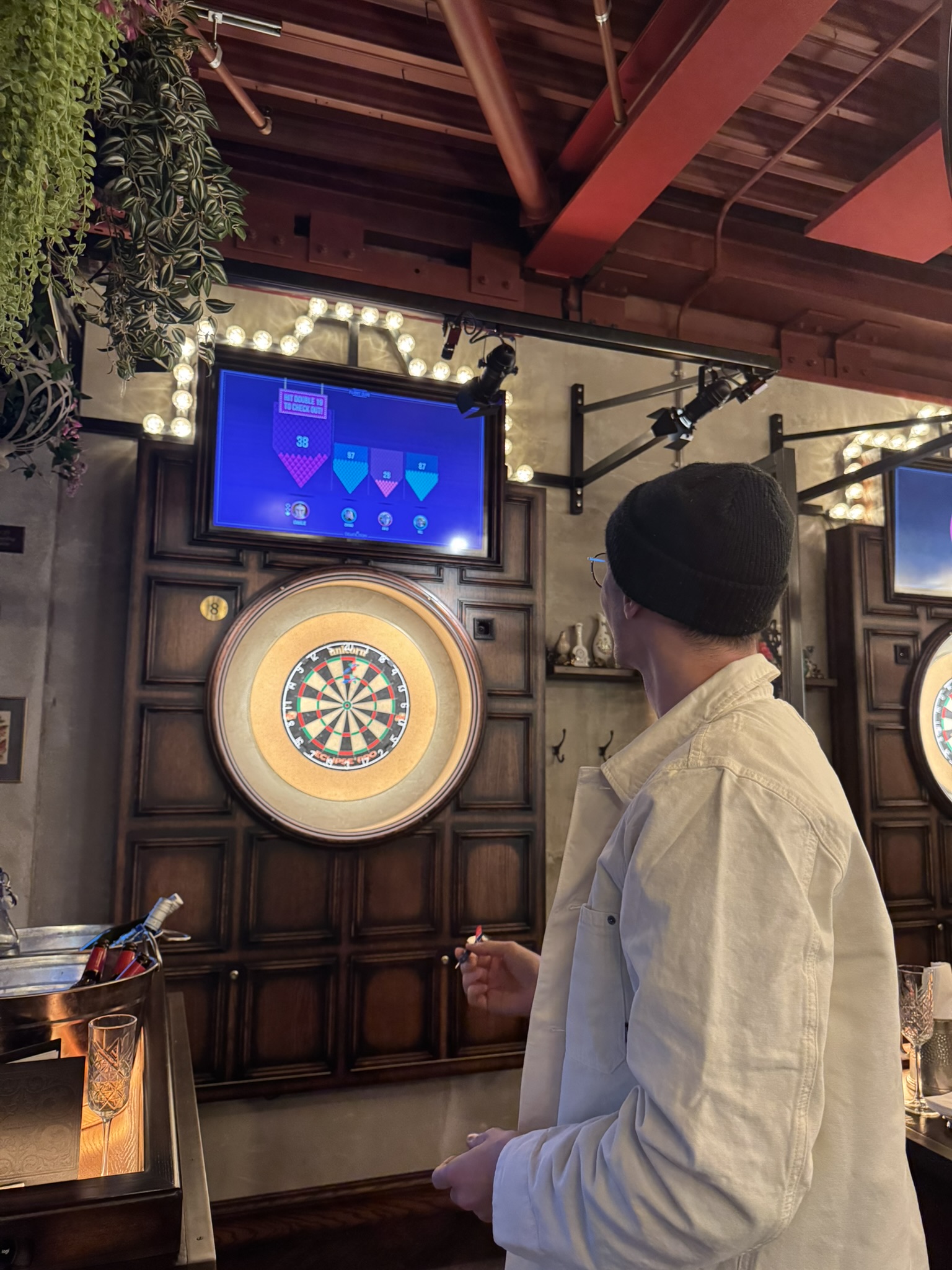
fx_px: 880
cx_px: 476
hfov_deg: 56.8
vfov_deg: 71.6
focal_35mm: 24
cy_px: 635
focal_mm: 6.76
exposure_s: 1/60
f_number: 1.78
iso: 640
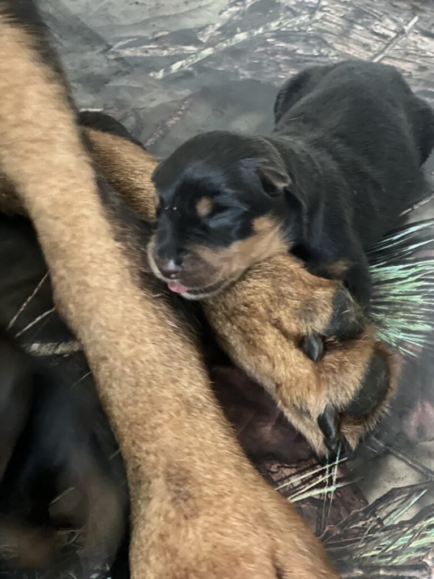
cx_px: 217
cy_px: 290
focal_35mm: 77
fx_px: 1287
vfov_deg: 25.3
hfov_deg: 19.1
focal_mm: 9
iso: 1000
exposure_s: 1/15
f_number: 2.8
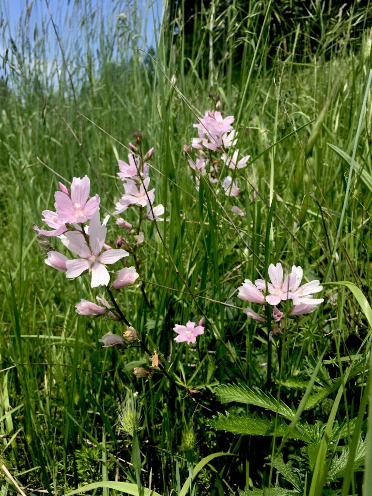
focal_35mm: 29
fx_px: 416
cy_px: 248
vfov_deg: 61.7
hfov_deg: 48.2
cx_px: 186
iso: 25
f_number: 2.2
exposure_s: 1/1637
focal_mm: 4.15
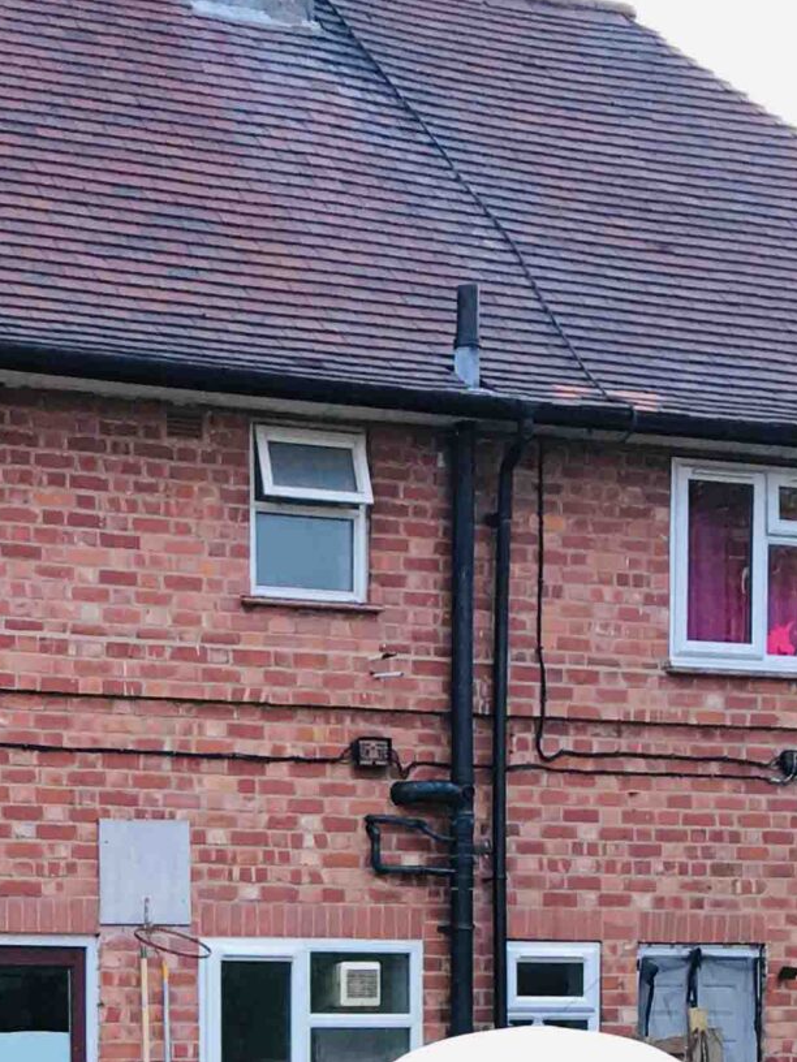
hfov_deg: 15.7
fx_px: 2794
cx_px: -104
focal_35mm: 91
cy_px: 1369
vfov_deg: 19.8
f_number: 2.2
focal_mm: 4.15
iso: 40
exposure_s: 1/33
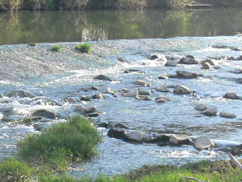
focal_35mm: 140
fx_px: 979
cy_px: 78
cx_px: 40
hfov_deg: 14.0
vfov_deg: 10.6
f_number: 6.3
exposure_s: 1/100
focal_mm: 7.4
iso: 100
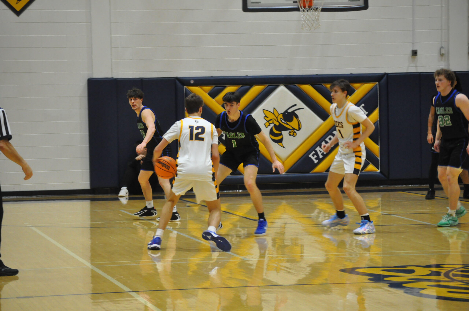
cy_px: 156
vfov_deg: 9.1
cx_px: 234
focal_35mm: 150
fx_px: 1952
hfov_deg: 13.7
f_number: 4.5
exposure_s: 1/100
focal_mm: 100
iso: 1600
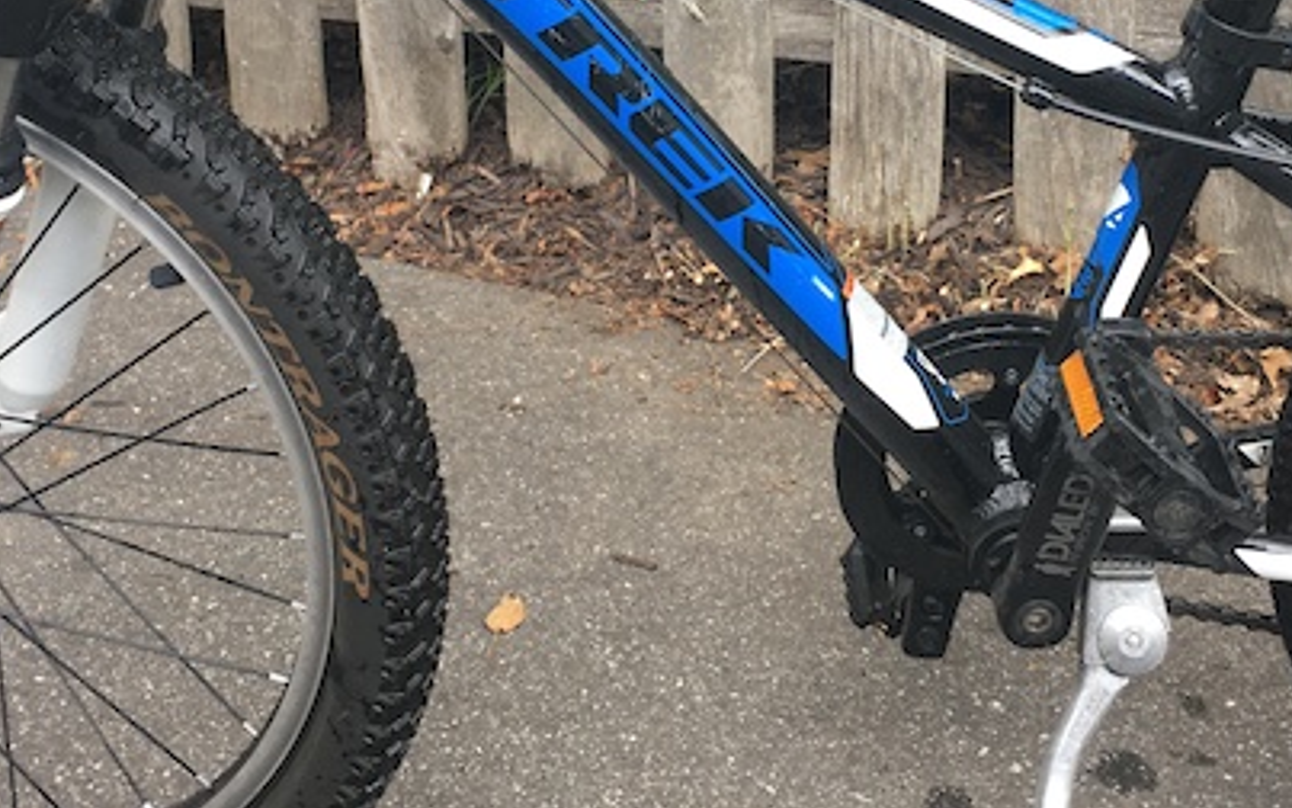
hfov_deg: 33.4
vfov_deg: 20.9
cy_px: 80
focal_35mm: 61
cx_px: 712
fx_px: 2148
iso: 32
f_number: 2.2
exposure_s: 1/120
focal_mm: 4.15
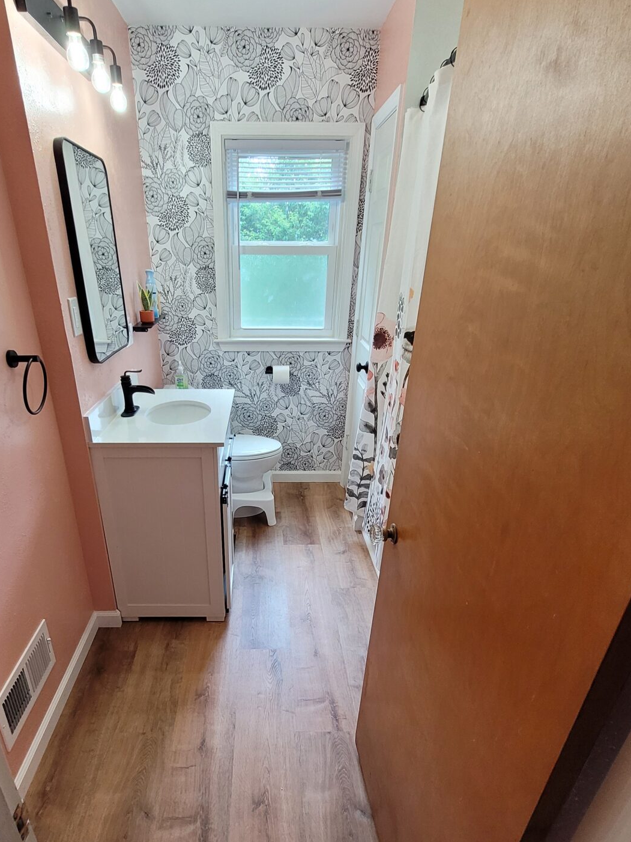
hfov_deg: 68.5
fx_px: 462
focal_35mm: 19
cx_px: 280
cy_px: 489
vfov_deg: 84.0
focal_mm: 1.74
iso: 160
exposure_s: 1/60
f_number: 2.2
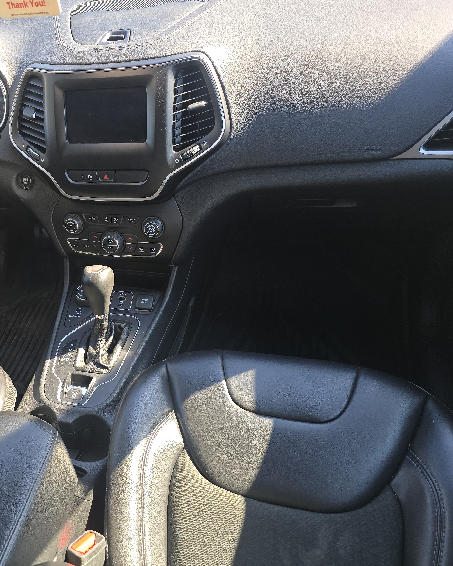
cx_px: 103
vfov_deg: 58.8
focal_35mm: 30
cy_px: 283
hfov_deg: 46.4
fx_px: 503
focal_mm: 6.3
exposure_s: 1/180
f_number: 1.7
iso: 40
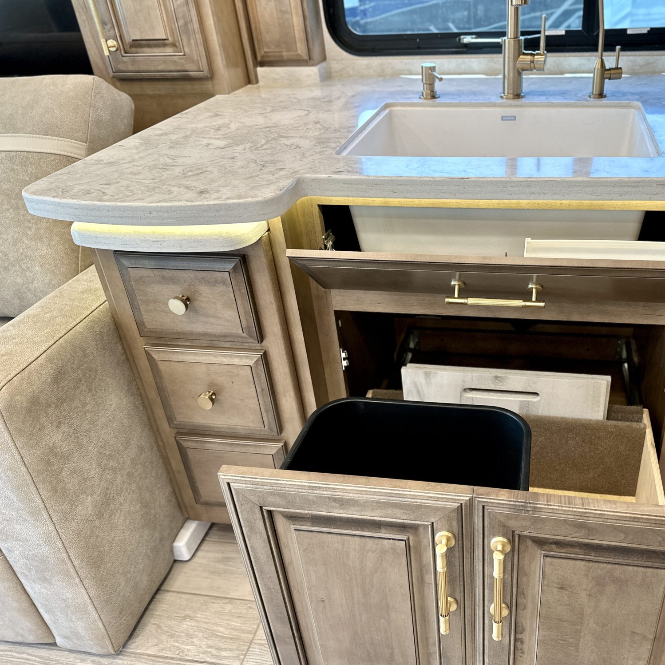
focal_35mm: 29
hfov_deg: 54.3
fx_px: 630
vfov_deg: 55.6
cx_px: 451
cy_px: 339
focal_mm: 6.86
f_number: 1.78
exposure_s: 1/121
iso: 200
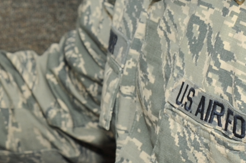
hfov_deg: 10.5
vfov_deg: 7.1
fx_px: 1318
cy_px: -34
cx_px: -33
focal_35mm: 193
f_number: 5.6
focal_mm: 35
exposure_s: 1/60
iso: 400
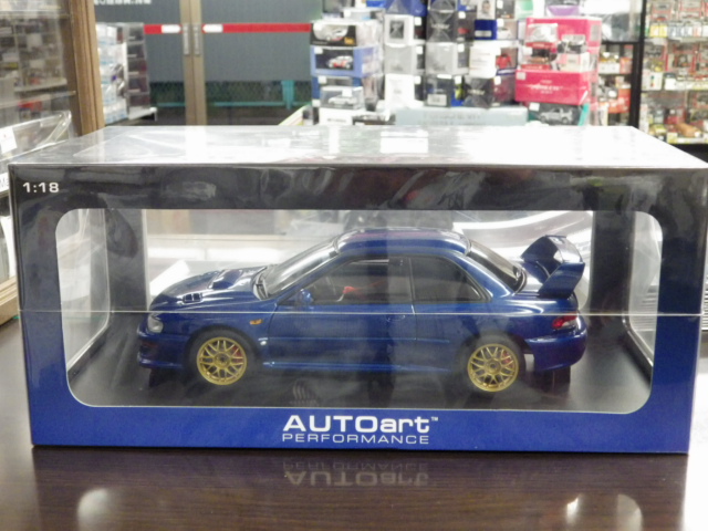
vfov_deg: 29.1
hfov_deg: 38.2
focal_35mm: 50
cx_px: 354
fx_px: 1023
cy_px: 266
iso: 1250
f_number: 3.8
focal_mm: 9
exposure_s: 1/25
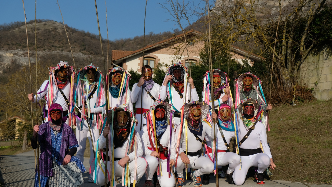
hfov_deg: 42.9
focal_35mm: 48
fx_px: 423
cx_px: 165
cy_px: 99
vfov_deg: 24.9
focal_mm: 30.2
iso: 200
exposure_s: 1/3000
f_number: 3.6
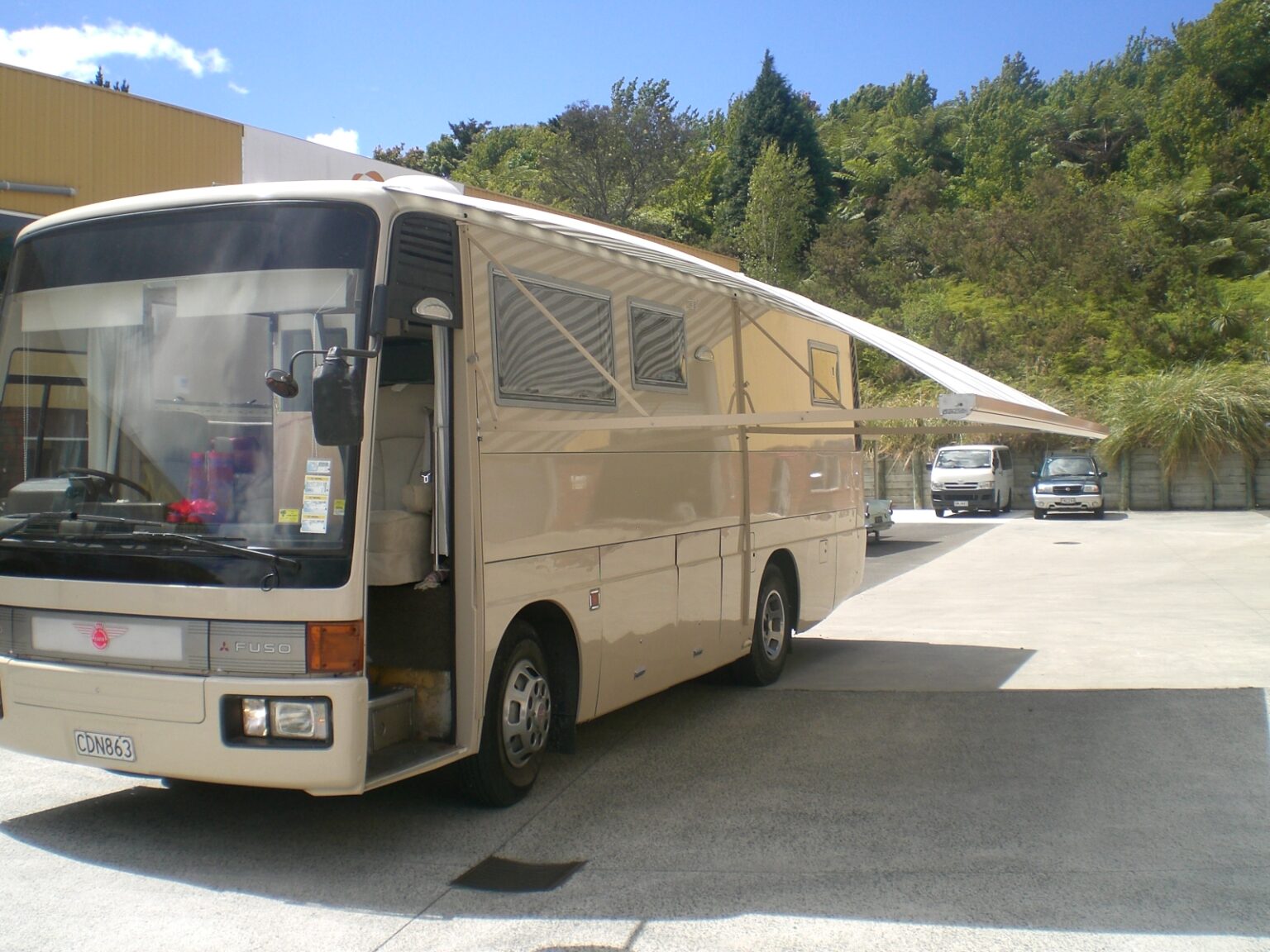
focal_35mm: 38
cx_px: 635
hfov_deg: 49.0
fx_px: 1394
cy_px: 476
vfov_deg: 37.7
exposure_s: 1/320
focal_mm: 6.3
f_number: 4.4
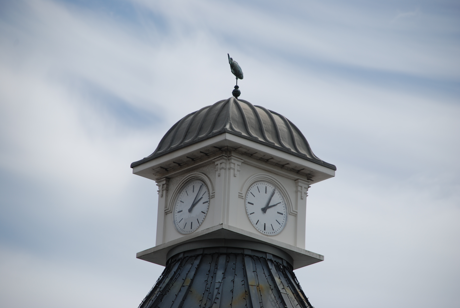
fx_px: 2591
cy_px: 154
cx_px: 230
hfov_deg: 10.1
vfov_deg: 6.8
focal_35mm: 202
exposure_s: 1/640
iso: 100
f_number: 6.3
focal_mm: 135
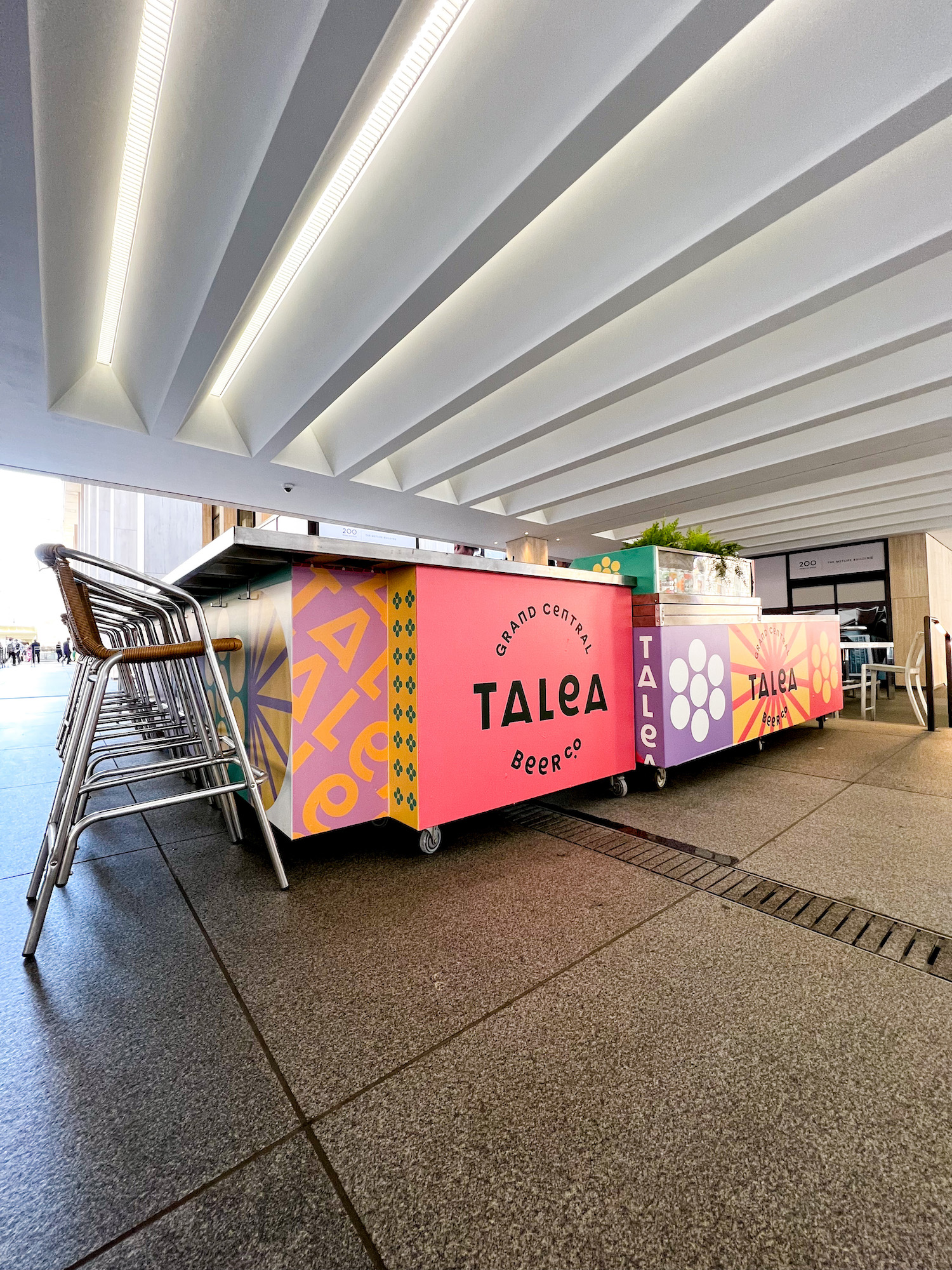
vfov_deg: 106.2
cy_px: 635
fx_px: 477
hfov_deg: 89.9
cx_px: 476
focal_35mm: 13
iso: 200
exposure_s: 1/65
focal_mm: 1.57
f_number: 1.8
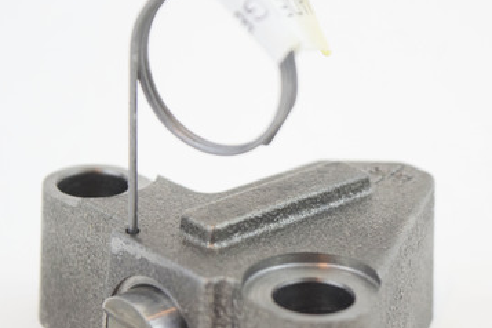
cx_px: 271
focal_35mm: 140
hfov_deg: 14.7
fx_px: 1913
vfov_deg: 9.8
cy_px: 199
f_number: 5.6
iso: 1250
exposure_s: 1/60
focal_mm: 52
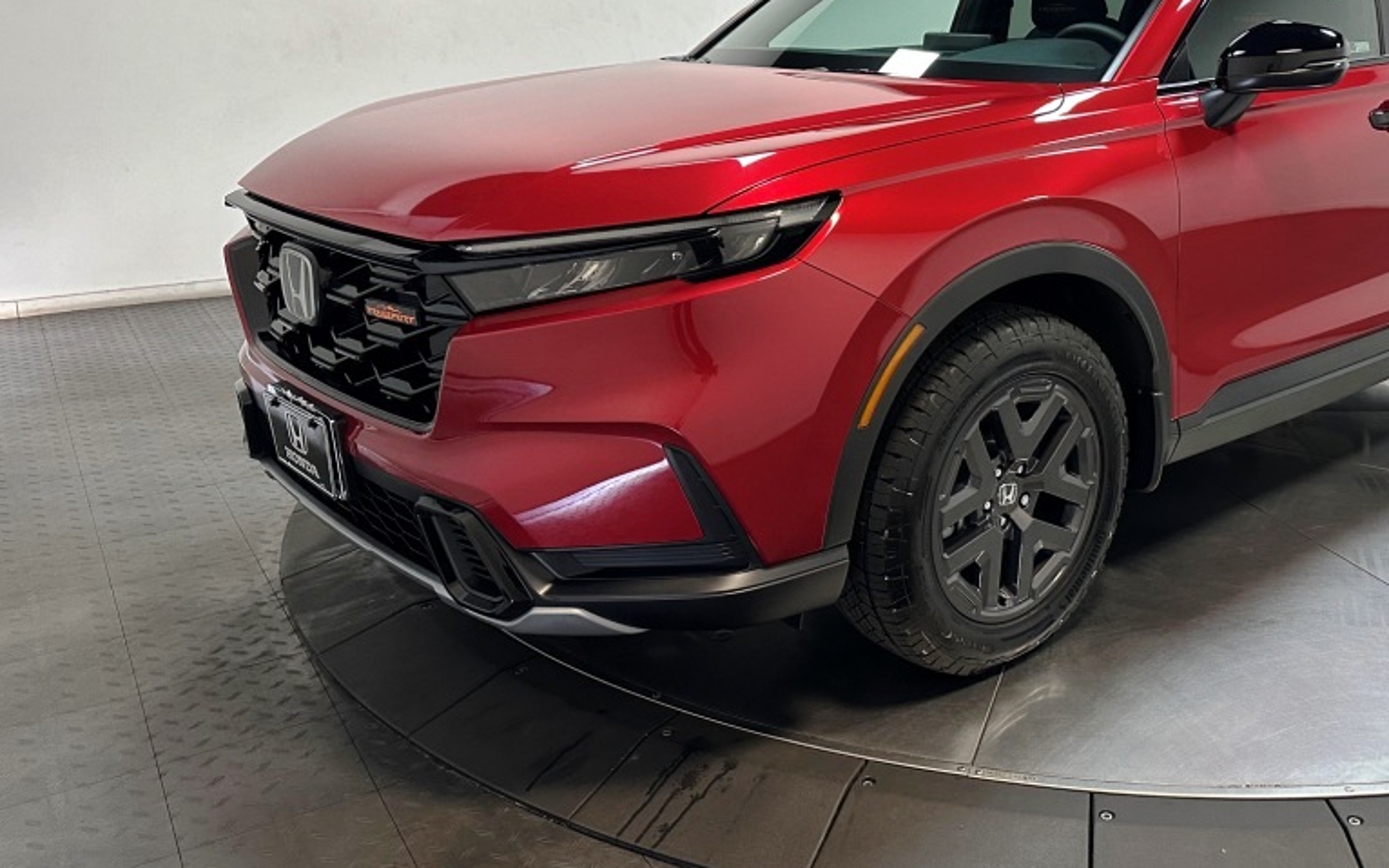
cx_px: 925
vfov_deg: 37.0
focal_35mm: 34
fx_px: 1287
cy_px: 312
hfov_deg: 55.5
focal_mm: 6.86
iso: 320
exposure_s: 1/60
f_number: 1.78
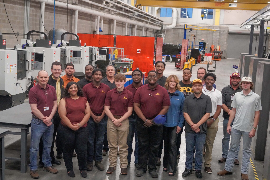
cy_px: 90
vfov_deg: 27.0
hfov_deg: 39.6
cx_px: 135
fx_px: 375
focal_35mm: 50
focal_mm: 50
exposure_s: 1/160
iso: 10000
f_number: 4
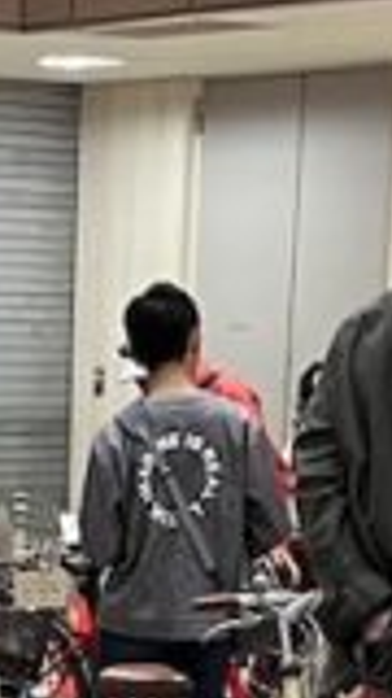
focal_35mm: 177
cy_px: 1601
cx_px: -126
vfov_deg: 10.6
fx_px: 3271
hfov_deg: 6.8
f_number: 1.6
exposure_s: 1/60
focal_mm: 5.1
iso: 200
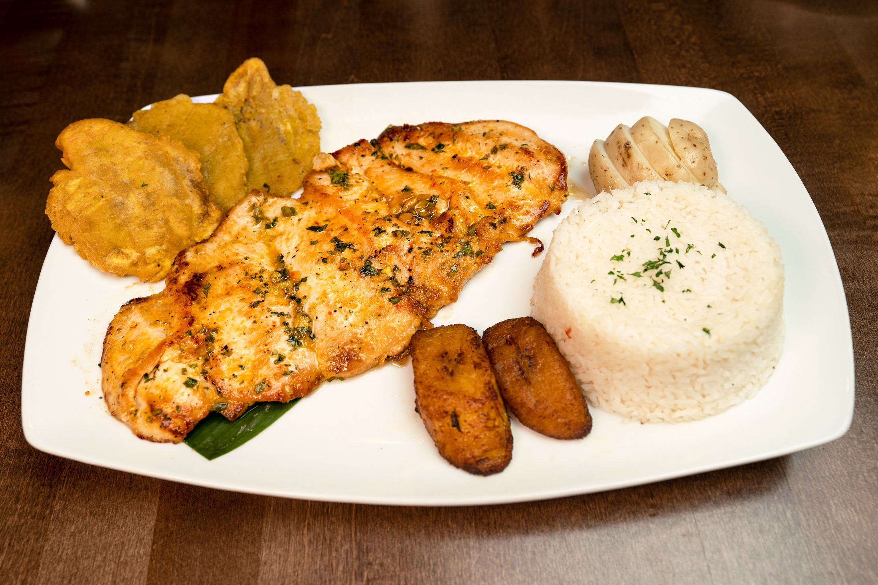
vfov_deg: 44.9
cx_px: 439
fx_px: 707
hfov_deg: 63.7
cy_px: 292
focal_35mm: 29
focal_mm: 29
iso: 100
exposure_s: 1/40
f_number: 5
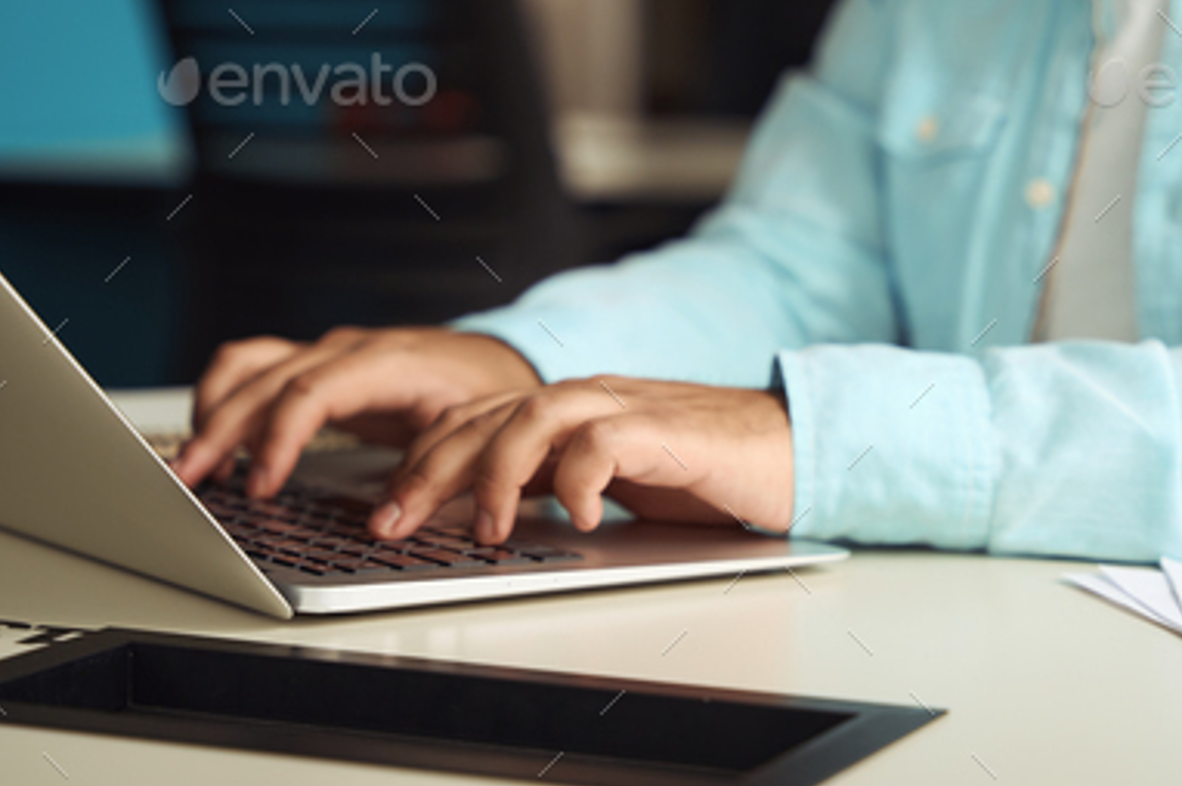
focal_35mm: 103
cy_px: 227
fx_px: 3382
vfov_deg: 13.2
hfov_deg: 19.8
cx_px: 752
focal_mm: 66.7
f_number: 2.8
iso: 400
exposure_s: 1/320
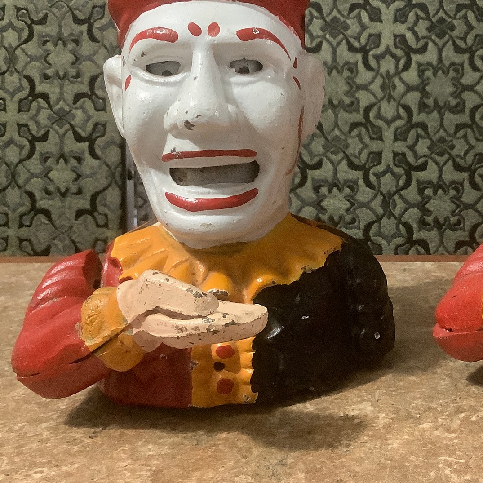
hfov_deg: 32.1
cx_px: 412
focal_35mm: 51
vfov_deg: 33.3
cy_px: 191
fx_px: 805
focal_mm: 3.3
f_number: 2.4
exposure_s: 1/40
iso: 320
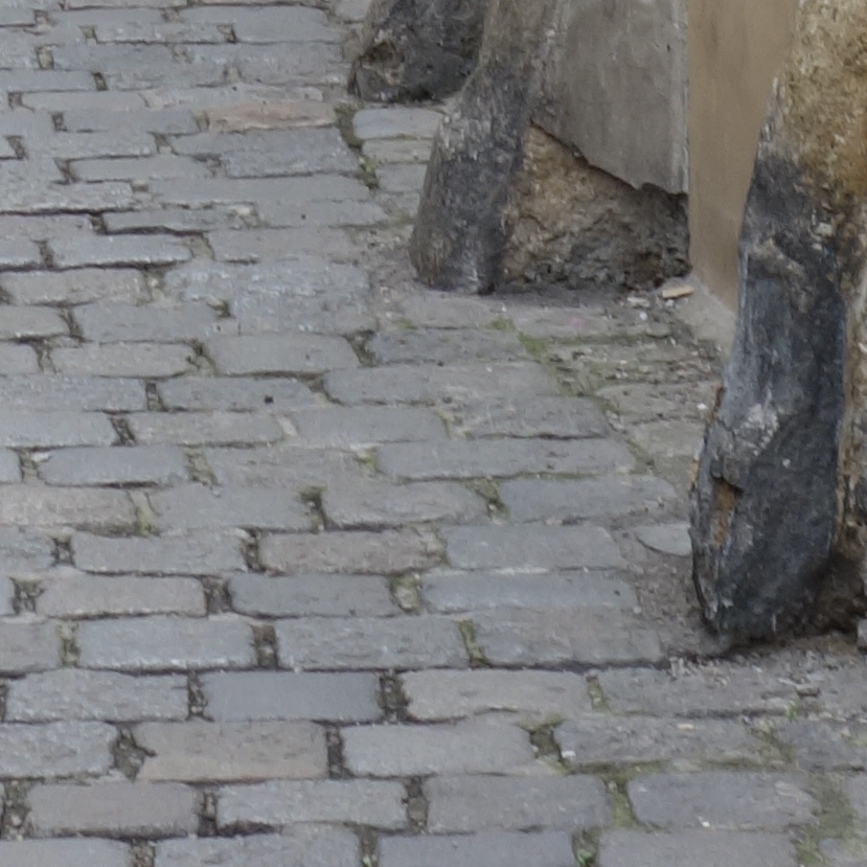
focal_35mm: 275
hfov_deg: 6.3
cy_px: -1674
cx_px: -228
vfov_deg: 5.9
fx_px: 7793
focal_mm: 18.23
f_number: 5.6
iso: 125
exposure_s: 1/100
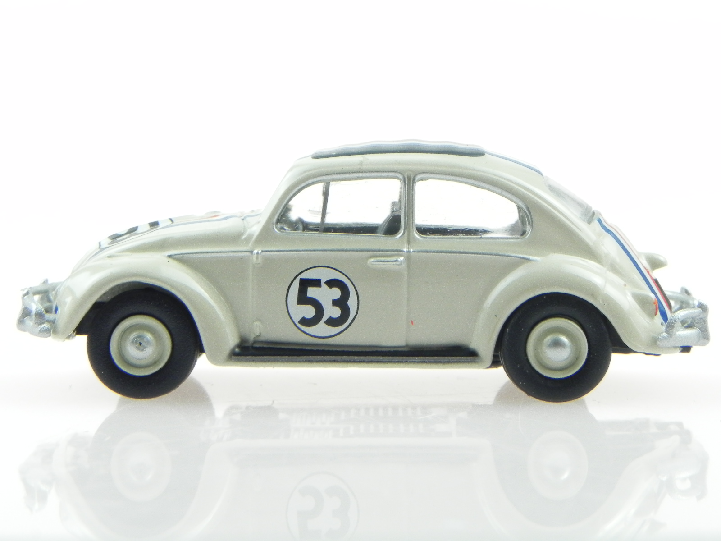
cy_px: 270
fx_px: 2187
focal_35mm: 105
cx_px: 360
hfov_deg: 18.7
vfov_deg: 14.1
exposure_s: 1/23.3
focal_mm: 18.8
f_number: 8
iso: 301
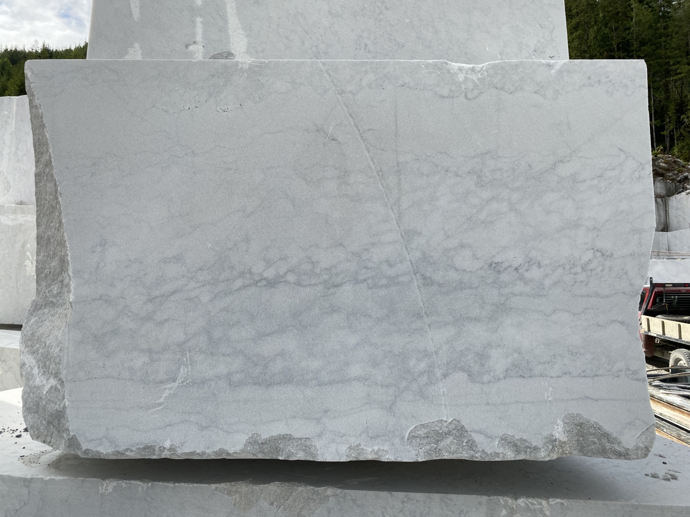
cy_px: 258
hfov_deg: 67.3
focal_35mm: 26
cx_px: 345
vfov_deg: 53.1
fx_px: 518
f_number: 1.8
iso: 32
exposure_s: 1/2890
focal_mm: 4.25
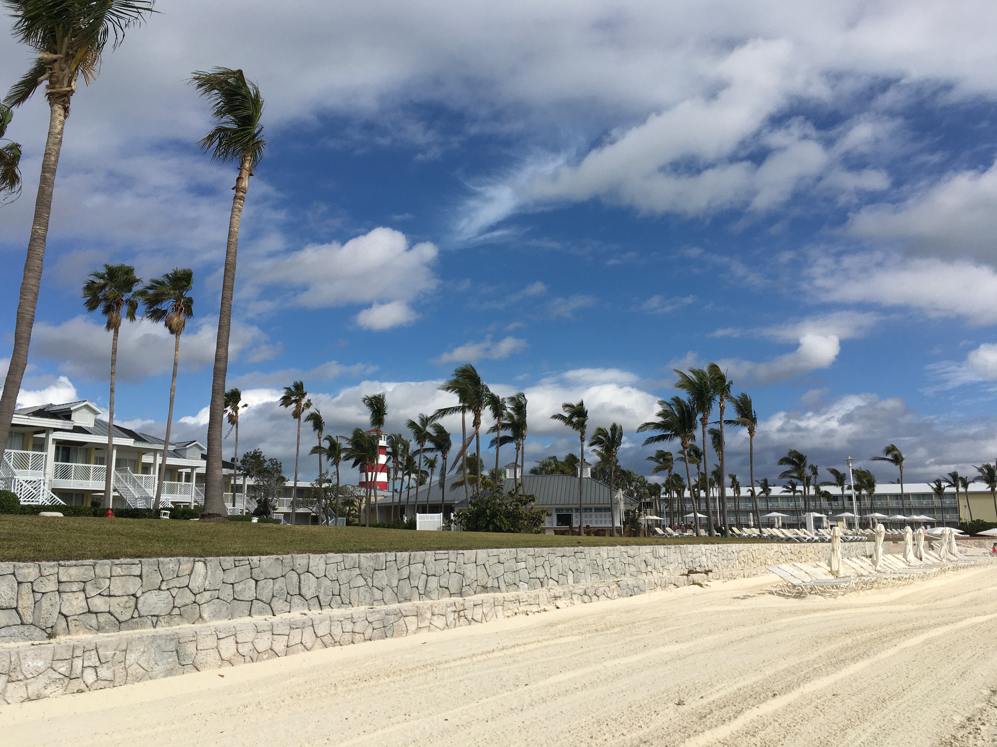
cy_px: 374
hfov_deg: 61.7
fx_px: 835
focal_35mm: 29
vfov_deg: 48.2
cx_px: 498
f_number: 2.2
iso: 25
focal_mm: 4.15
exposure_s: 1/3663
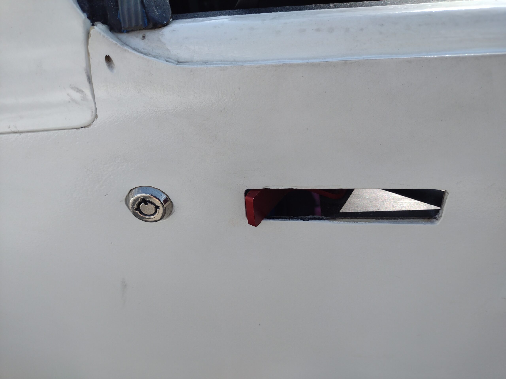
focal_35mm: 27
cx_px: 253
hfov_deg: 65.3
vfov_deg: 51.4
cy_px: 190
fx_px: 395
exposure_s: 1/1521
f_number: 1.7
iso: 100
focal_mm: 4.71
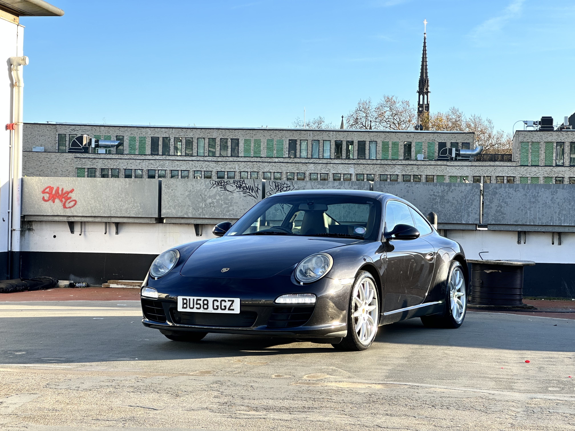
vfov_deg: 19.1
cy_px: 216
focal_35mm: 77
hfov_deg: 25.3
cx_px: 288
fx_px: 1279
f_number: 2.8
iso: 32
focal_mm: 9
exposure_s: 1/107
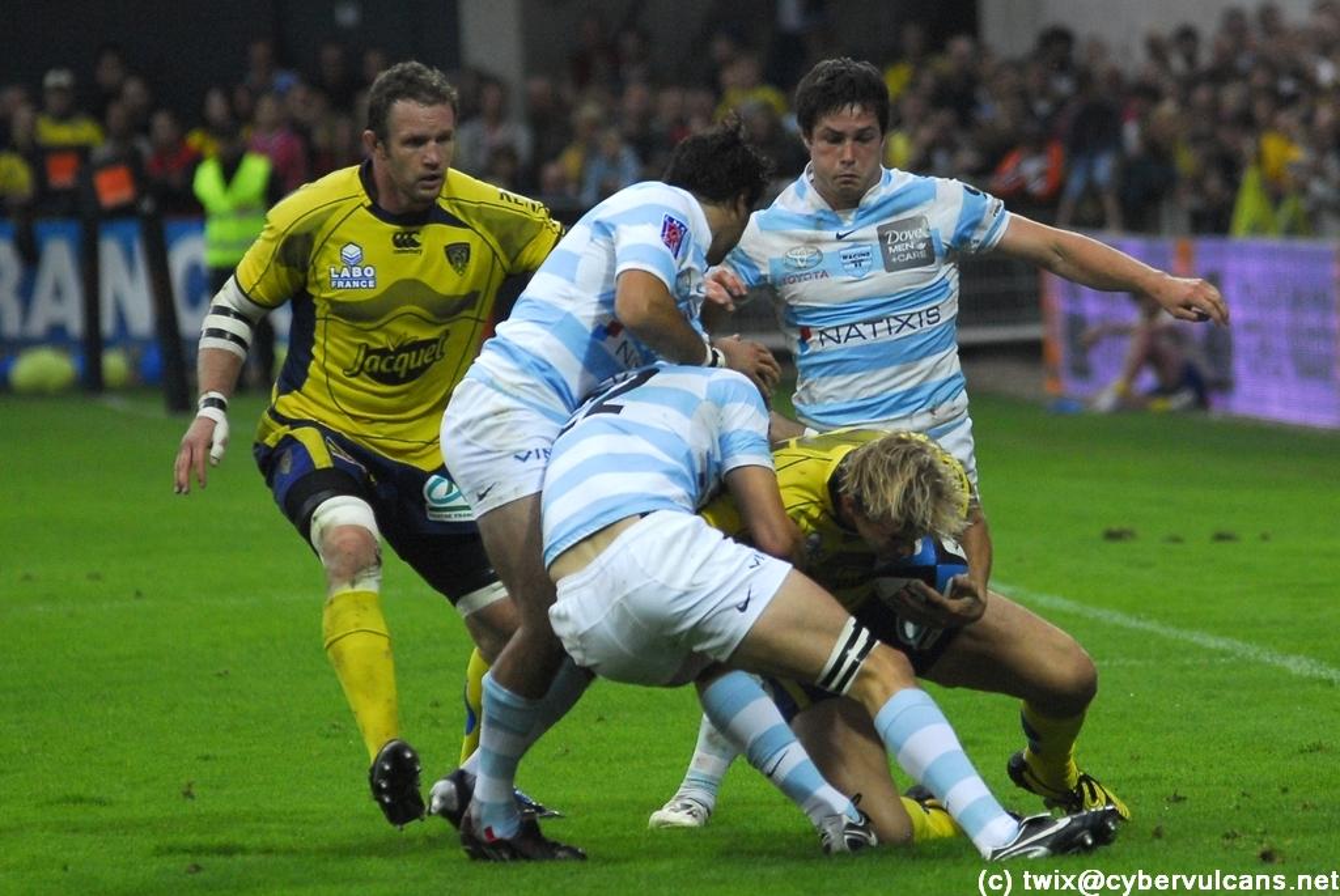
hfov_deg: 6.9
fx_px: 11178
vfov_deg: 4.6
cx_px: 670
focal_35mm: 300
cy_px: 448
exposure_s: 1/750
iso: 640
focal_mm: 200
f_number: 3.2
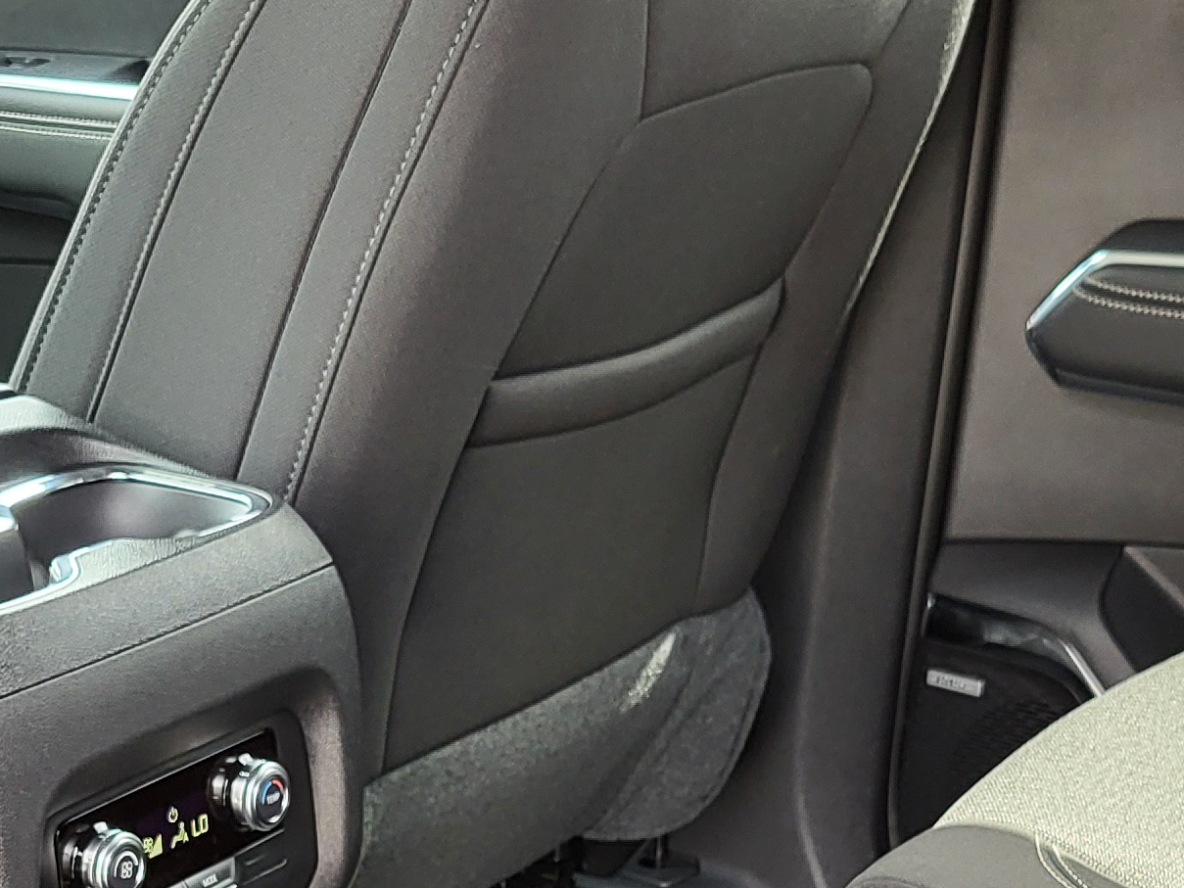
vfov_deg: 15.9
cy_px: 1292
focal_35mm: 86
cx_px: 668
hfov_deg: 22.7
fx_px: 2942
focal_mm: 5.4
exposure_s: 1/120
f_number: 1.8
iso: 160
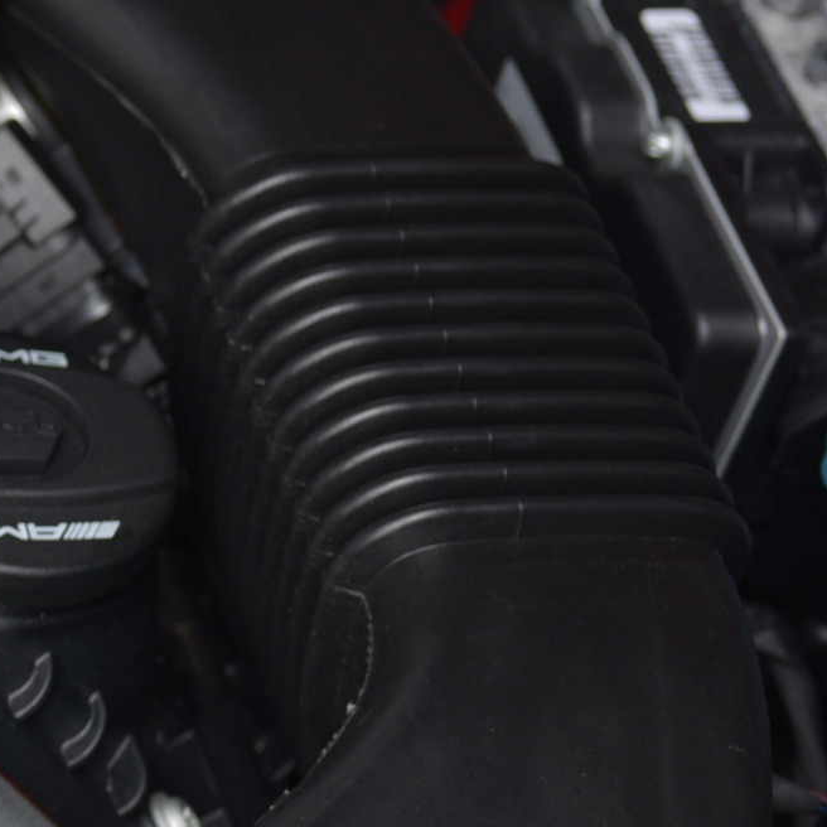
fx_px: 4514
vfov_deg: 10.3
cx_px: -1470
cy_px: -116
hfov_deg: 8.9
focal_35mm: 167
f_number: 4
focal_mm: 35
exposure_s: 1/40
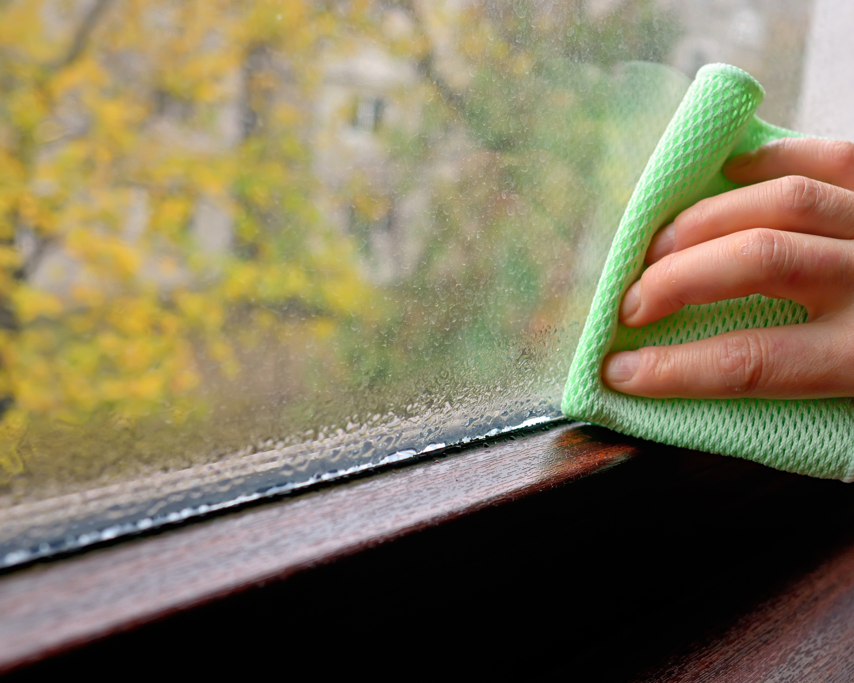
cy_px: 341
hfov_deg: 52.6
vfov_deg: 43.3
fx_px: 859
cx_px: 493
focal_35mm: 34
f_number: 3.2
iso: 400
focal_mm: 20
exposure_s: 1/80
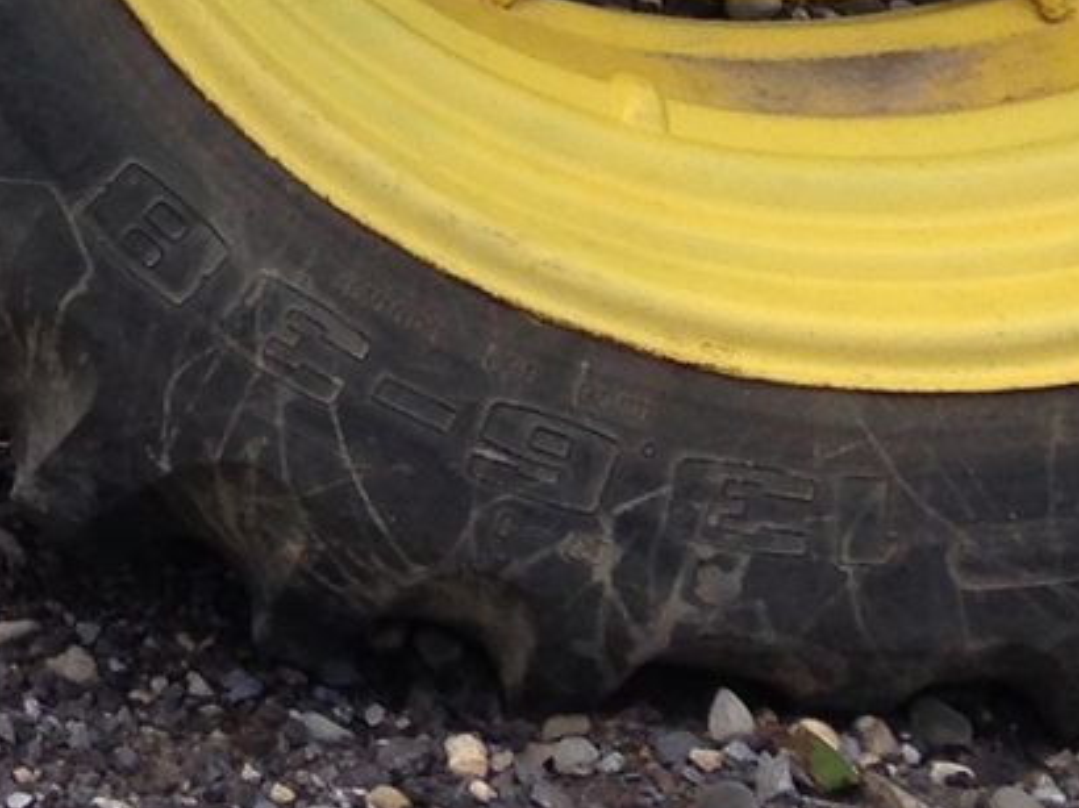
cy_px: -1121
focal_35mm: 165
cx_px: -955
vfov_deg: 8.3
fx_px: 5140
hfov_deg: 11.1
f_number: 2.4
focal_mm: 4.12
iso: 50
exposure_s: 1/775
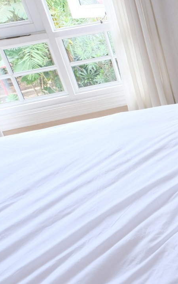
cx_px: 268
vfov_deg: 39.1
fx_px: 395
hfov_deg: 21.3
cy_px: 92
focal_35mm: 51
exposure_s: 1/8
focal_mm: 16
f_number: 11
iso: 800
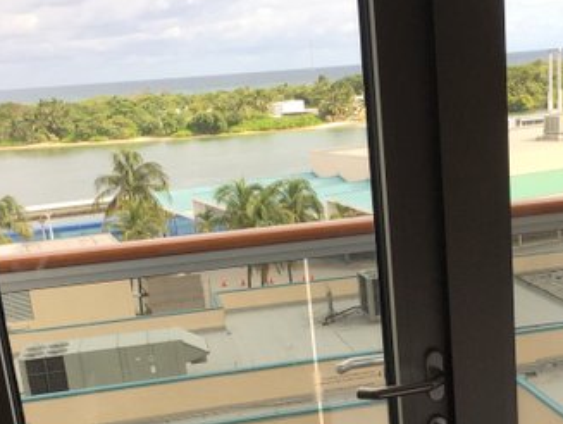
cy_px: 409
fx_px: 1009
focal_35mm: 62
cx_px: 394
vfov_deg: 22.9
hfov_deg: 30.8
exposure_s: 1/465
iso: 32
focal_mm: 4.15
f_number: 2.2
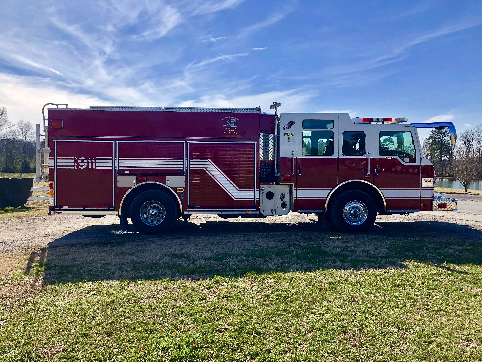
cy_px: 181
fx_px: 390
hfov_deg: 63.4
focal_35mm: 28
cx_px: 241
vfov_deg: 49.7
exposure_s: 1/2825
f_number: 1.8
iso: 20
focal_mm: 4
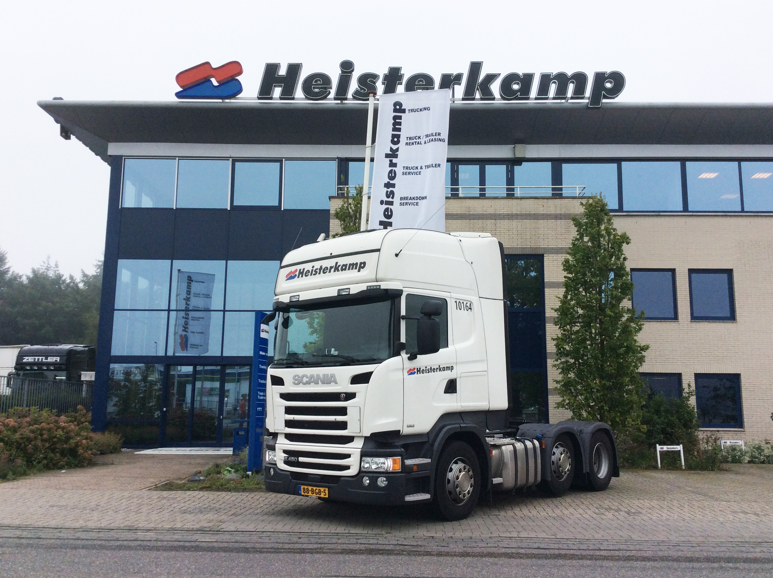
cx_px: 386
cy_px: 289
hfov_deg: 56.9
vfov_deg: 44.1
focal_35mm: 32
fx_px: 714
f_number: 2.4
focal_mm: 3.3
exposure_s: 1/583
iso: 32
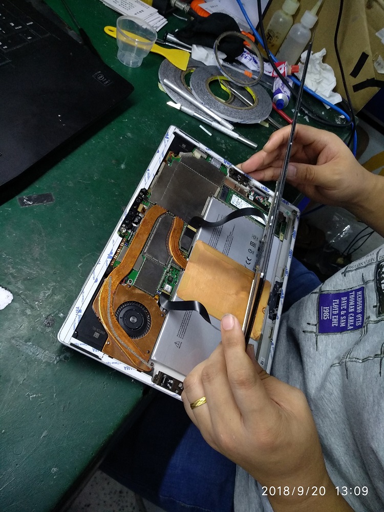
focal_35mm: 22
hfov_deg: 61.1
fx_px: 325
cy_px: 256
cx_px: 192
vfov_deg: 76.4
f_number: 2.2
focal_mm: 3.81
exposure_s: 1/33
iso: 500
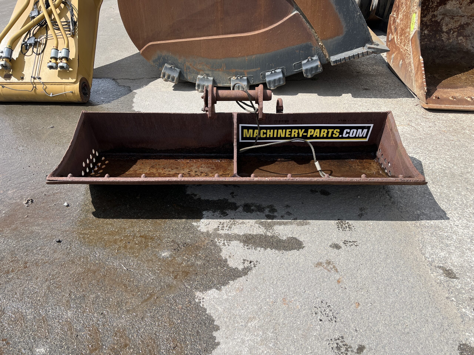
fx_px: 356
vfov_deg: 53.1
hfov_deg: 67.3
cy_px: 178
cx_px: 237
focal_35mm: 26
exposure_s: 1/2755
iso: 50
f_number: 1.6
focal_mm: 5.1
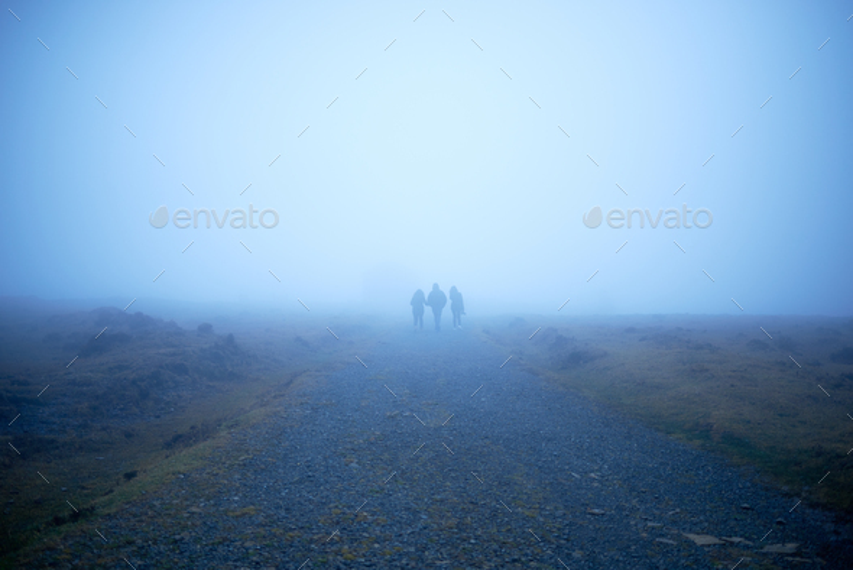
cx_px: 426
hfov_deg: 54.4
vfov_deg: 37.9
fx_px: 830
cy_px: 285
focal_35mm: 35
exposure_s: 1/3200
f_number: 1.8
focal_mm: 35
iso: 100
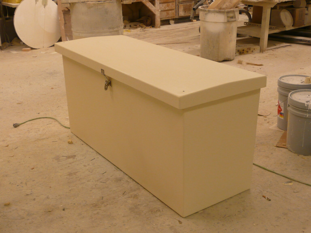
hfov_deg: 39.7
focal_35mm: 48
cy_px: 116
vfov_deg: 30.3
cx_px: 156
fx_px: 431
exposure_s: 1/20
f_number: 4.2
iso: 200
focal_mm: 7.8
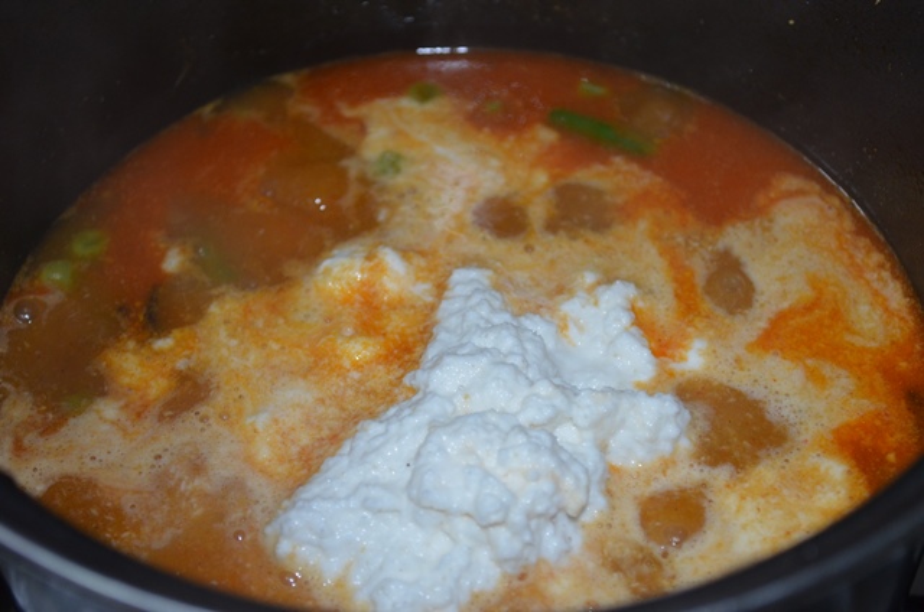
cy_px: 306
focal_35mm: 68
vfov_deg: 20.1
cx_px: 462
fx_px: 1729
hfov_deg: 29.9
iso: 1000
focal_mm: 45
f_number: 5.3
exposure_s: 1/60
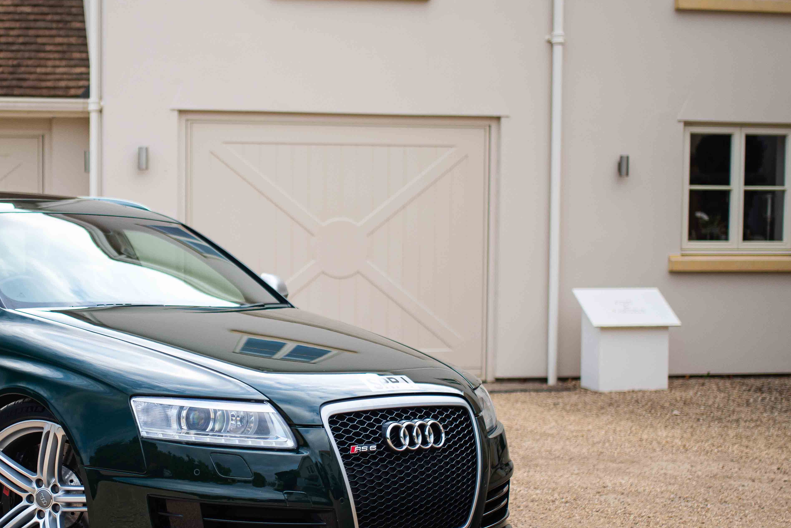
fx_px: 1494
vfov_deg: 20.0
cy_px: 327
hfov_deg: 29.3
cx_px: 220
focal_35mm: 68
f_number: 1.4
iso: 64
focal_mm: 35
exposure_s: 1/800
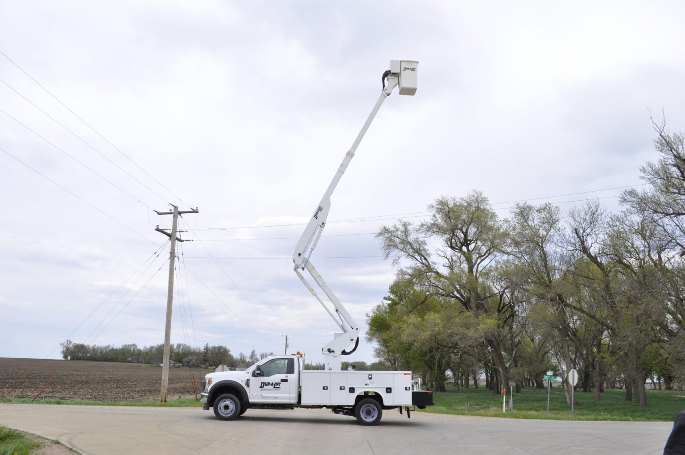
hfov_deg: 62.0
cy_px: 228
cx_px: 342
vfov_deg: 43.5
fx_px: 570
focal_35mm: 30
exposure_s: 1/400
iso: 200
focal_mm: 20
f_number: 10
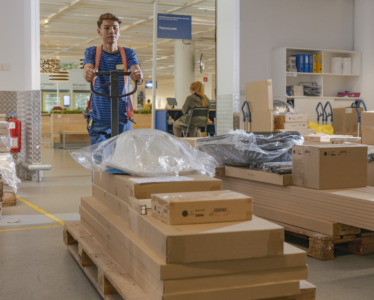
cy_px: 149
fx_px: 631
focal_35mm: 57
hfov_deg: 33.0
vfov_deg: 26.7
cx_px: 212
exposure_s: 1/160
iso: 1600
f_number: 4
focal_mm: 50
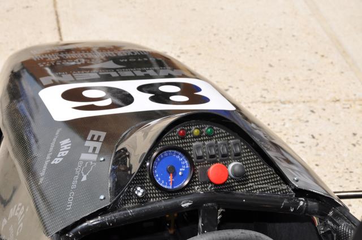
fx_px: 1235
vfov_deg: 11.1
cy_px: 120
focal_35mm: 123
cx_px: 181
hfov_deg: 16.7
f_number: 14
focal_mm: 82
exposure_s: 1/200
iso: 200
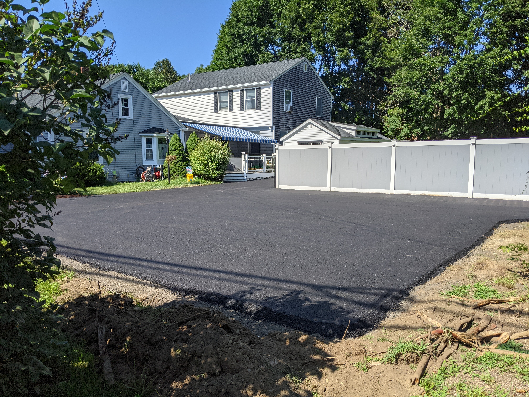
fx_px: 413
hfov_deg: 65.3
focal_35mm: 27
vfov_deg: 51.4
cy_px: 198
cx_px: 264
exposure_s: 1/4695
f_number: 1.8
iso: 50
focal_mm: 4.44
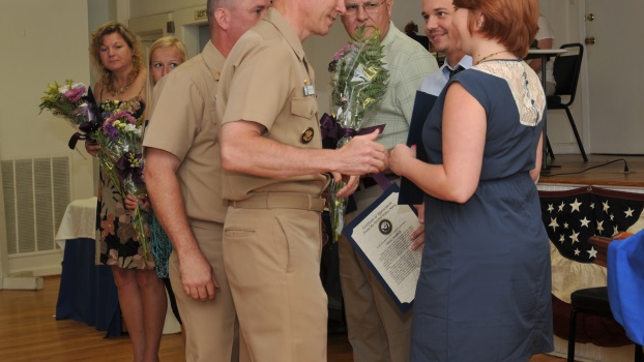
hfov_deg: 29.8
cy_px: 106
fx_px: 1207
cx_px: 394
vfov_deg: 17.0
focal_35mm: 71
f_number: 5
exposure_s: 1/60
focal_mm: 35
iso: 200
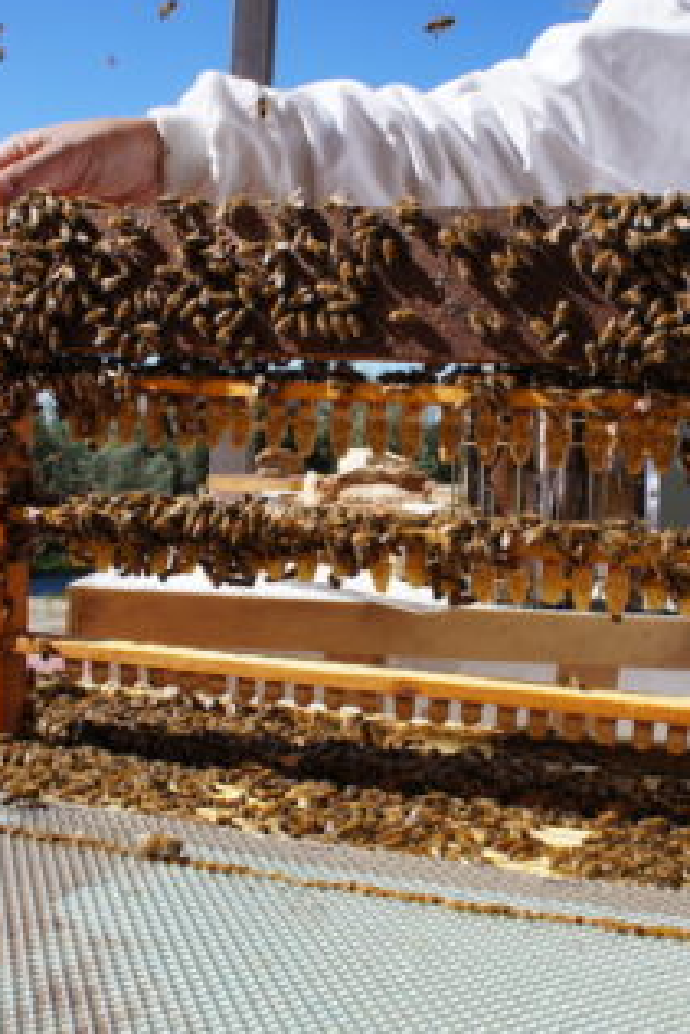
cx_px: 428
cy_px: 519
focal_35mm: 41
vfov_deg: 47.4
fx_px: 1177
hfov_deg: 32.5
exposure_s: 1/250
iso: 200
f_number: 13
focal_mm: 18
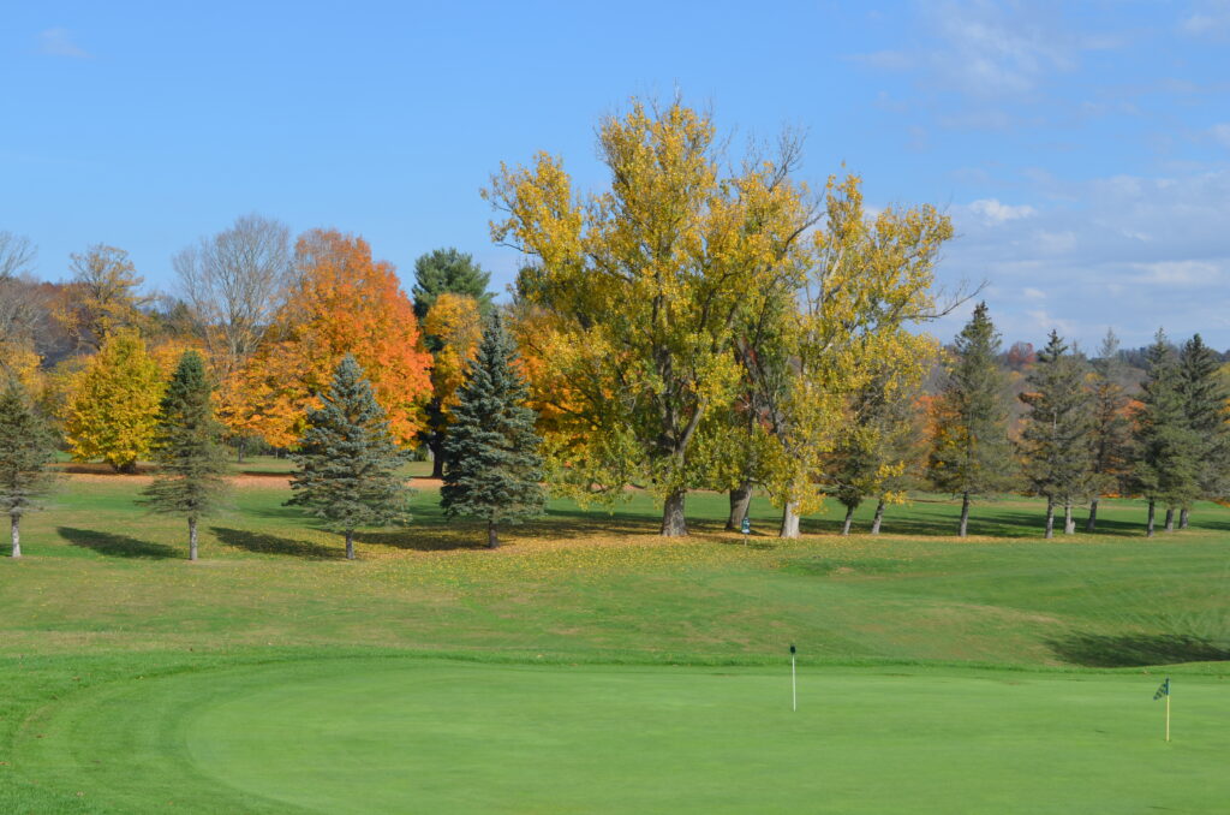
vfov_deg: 20.5
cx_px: 615
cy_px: 408
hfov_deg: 30.6
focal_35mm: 66
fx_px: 2250
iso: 100
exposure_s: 1/250
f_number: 8
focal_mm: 44
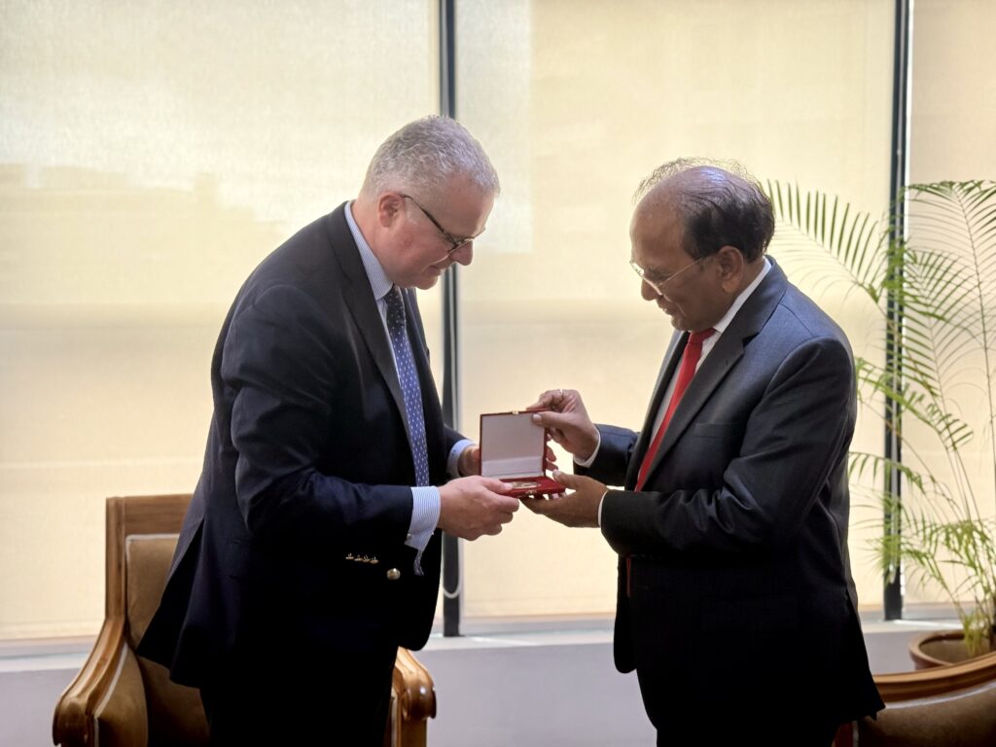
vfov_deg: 30.3
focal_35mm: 48
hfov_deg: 39.7
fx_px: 1381
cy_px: 374
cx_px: 498
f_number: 1.78
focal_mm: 6.76
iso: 100
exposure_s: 1/115
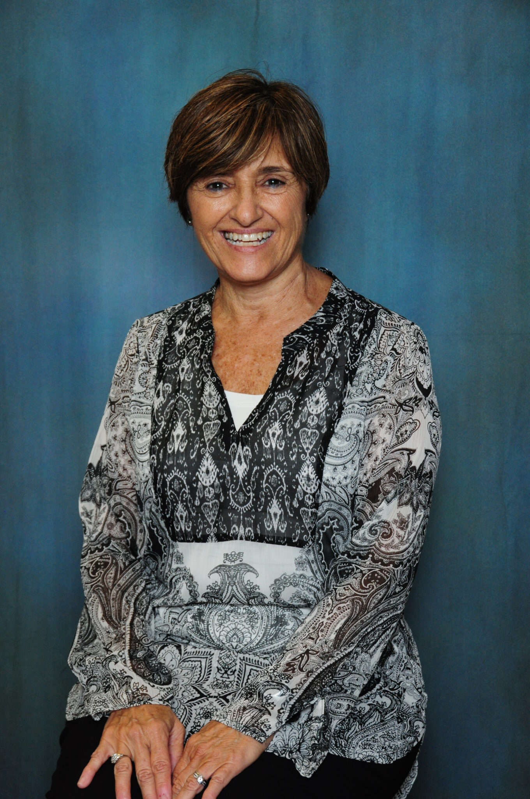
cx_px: 265
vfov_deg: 26.0
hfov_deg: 17.4
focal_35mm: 78
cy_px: 400
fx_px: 1727
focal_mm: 52
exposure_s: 1/100
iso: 800
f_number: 7.1
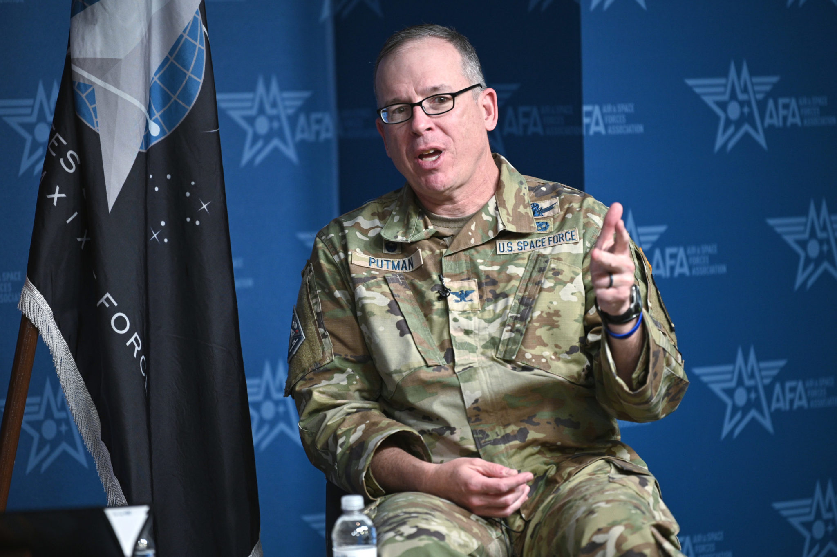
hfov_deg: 10.3
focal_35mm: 200
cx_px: 418
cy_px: 278
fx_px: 4646
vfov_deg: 6.9
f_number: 2.8
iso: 1250
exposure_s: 1/160
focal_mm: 200
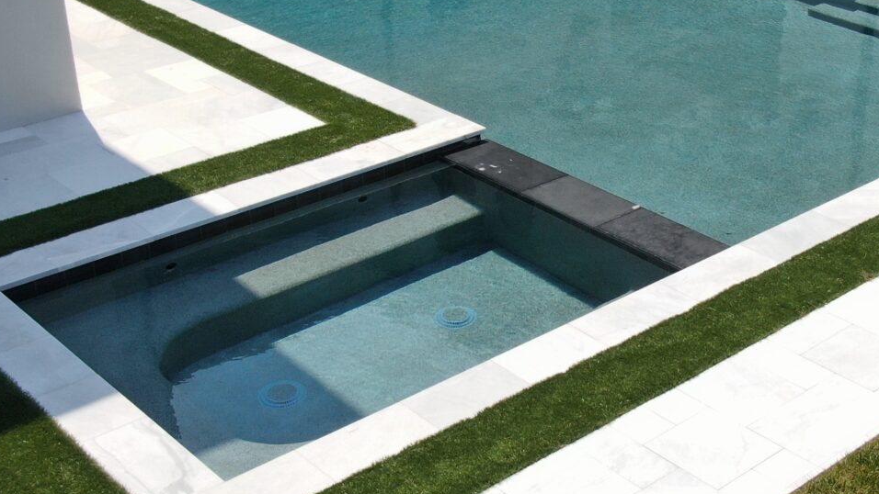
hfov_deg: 36.5
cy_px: 210
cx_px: 639
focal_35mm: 56
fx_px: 1305
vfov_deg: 21.4
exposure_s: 1/1600
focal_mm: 4.39
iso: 100
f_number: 2.8
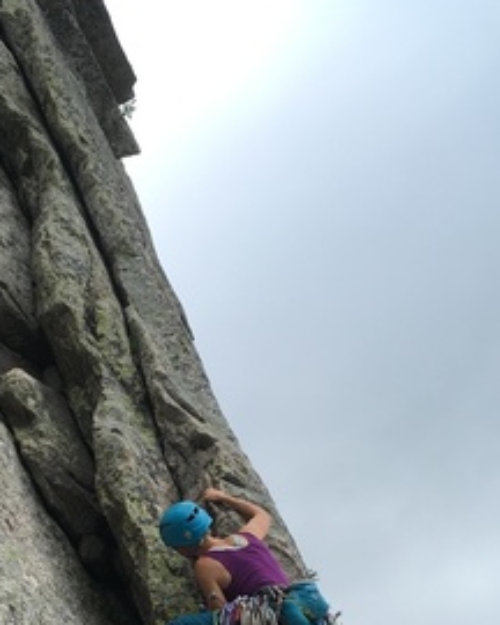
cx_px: 181
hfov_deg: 24.1
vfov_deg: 28.6
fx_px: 1165
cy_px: 588
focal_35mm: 63
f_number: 2.2
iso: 25
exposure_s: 1/999
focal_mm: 4.15
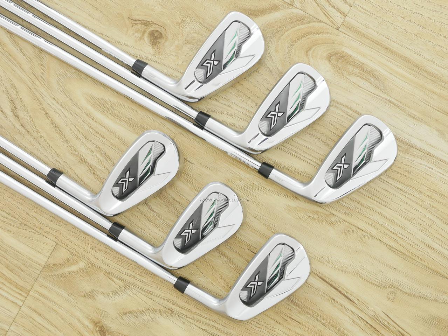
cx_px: 224
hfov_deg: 38.2
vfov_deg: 29.1
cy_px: 168
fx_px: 647
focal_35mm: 50
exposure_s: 1/40
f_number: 4.5
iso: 1600
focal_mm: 25
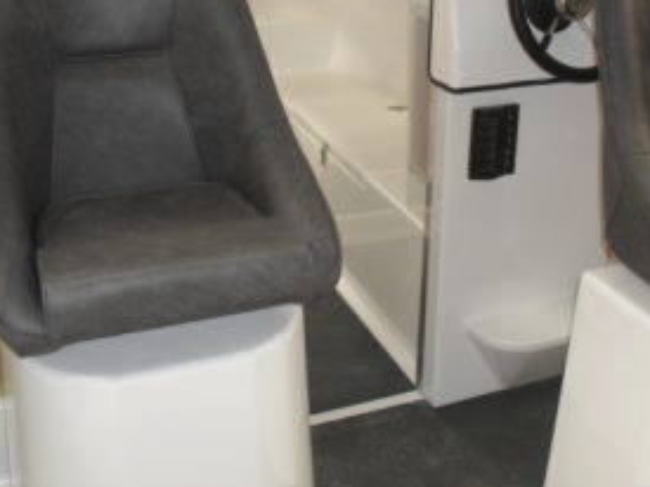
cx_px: 425
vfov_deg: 28.2
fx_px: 957
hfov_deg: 37.2
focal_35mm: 51
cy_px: 139
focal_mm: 6.3
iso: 200
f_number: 3.2
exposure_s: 1/45
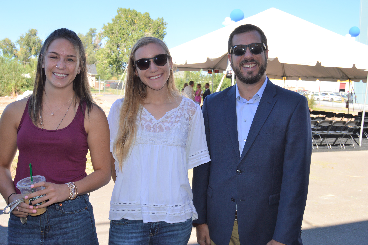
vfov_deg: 38.3
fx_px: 352
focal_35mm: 34
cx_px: 184
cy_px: 122
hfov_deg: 55.1
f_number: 5
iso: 100
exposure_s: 1/200
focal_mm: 23
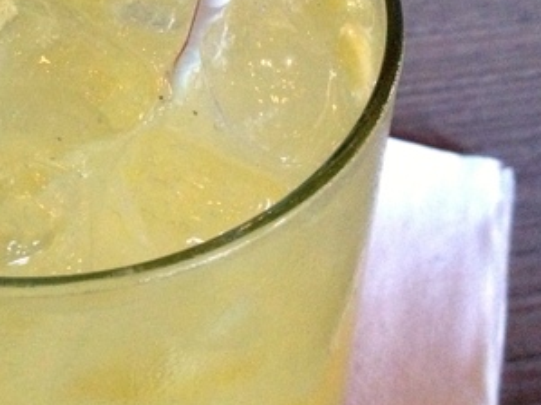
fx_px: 1281
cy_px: 99
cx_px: 168
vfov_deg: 17.9
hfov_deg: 23.7
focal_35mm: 82
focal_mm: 4.28
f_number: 2.4
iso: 640
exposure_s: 1/15
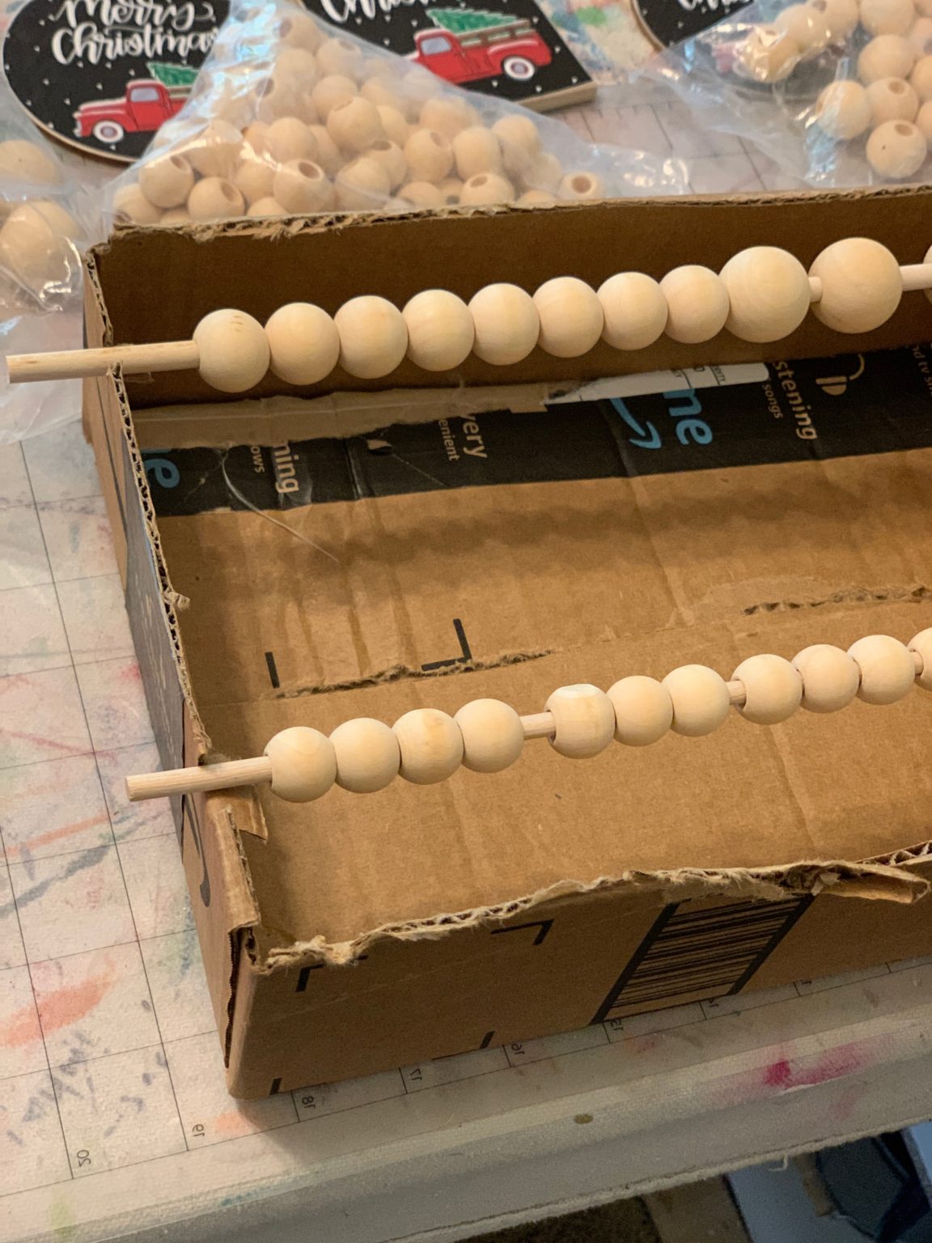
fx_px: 1867
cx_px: 466
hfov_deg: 28.0
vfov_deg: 36.8
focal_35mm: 52
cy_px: 622
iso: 320
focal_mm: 6
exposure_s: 1/40
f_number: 2.4
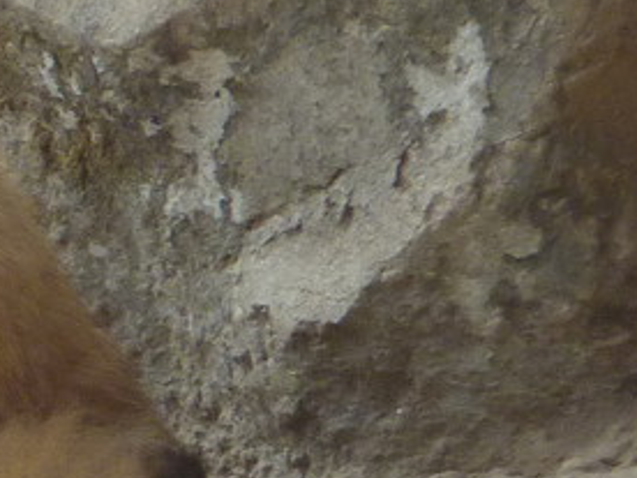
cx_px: -838
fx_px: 25983
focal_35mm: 1412
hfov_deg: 1.4
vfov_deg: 1.1
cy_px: 393
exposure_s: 1/250
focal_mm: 45.7
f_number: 4.8
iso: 160
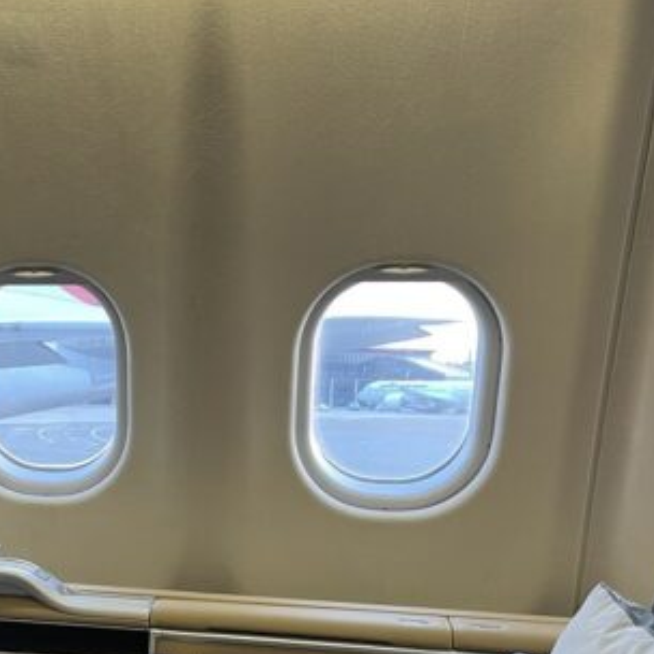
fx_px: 1240
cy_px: 527
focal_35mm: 58
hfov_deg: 27.6
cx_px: -19
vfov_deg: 28.9
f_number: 1.6
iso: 100
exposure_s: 1/61
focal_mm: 5.1
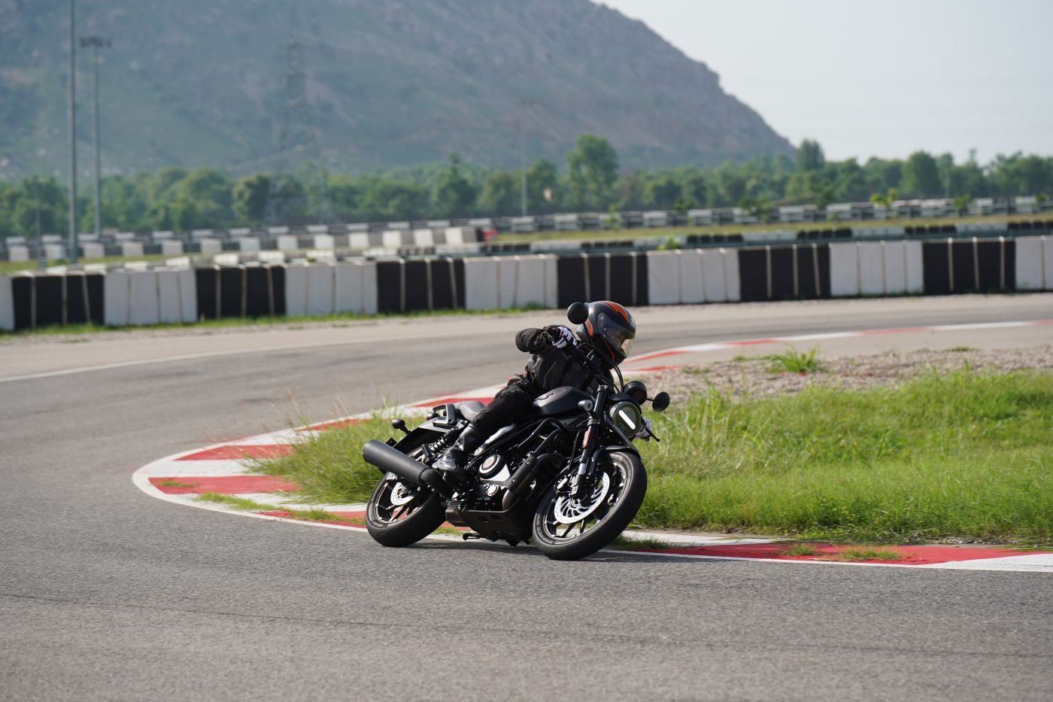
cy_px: 351
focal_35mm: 121
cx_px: 526
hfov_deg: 16.9
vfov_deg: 11.3
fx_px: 3539
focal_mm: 121
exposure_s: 1/800
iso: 100
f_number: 4.5
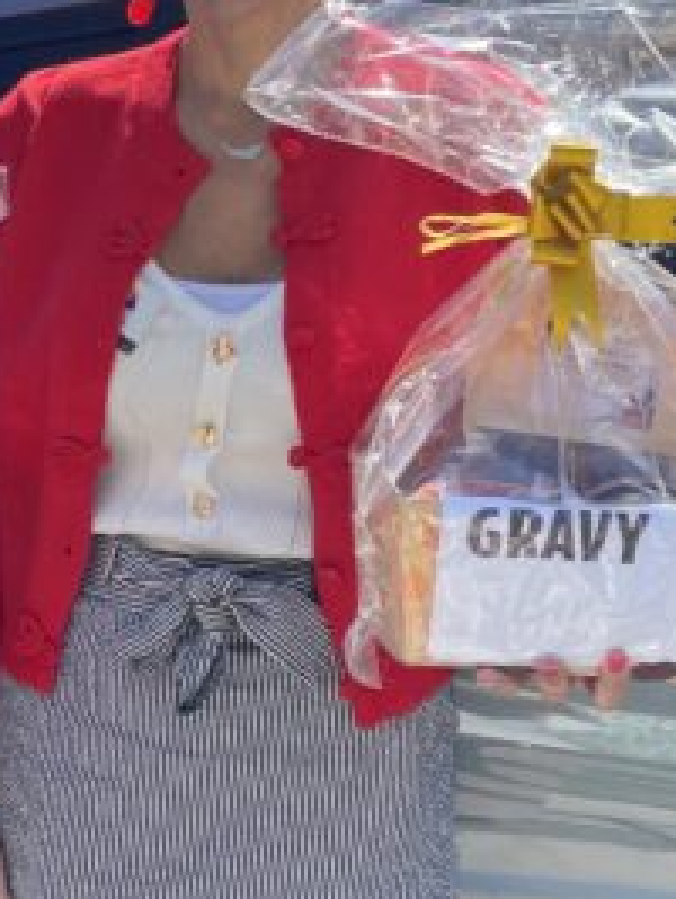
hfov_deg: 17.3
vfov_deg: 23.8
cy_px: 551
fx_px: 2132
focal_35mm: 82
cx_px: -108
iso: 32
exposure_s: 1/2020
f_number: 1.6
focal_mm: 4.2
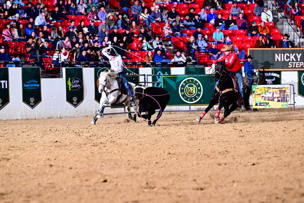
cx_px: 152
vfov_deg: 7.6
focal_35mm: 180
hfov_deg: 11.4
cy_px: 102
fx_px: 1520
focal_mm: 180
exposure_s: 1/200
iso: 4000
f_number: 5
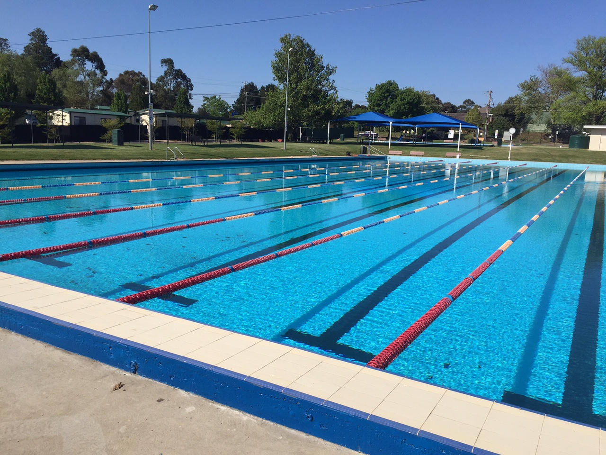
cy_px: 228
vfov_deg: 48.2
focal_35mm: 29
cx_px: 303
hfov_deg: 61.7
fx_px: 508
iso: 32
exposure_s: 1/3049
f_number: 2.2
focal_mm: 4.15
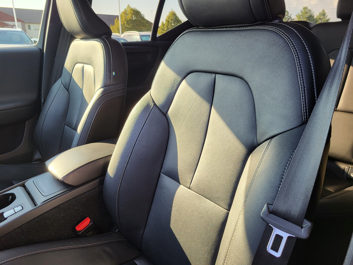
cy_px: 132
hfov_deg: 67.3
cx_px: 176
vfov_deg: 53.1
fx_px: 265
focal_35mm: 26
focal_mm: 5.4
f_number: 1.8
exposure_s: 1/190
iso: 40
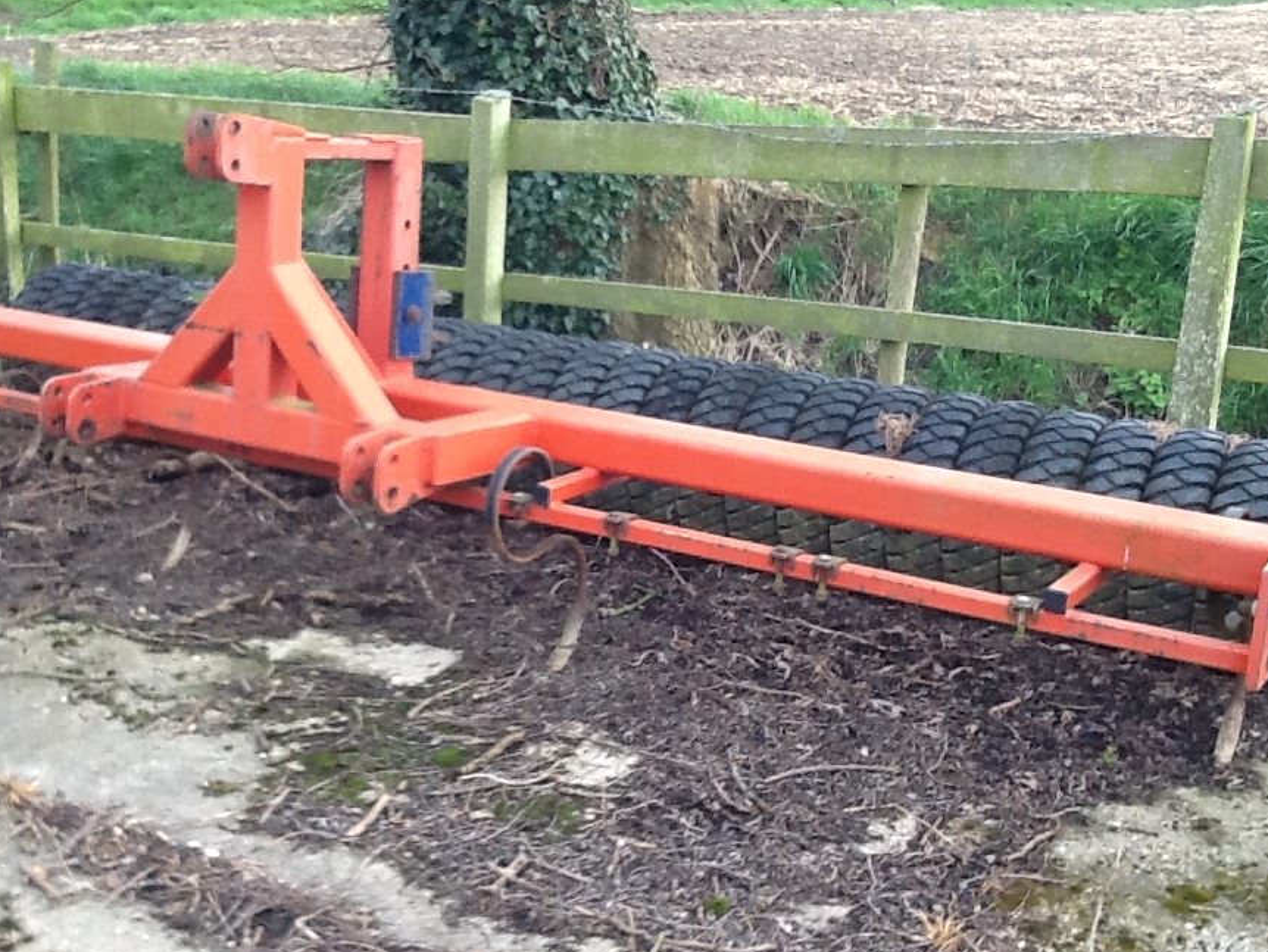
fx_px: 1795
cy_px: 525
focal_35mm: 49
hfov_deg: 38.9
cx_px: 608
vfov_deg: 29.7
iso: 50
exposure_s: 1/120
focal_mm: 2.03
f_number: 2.4
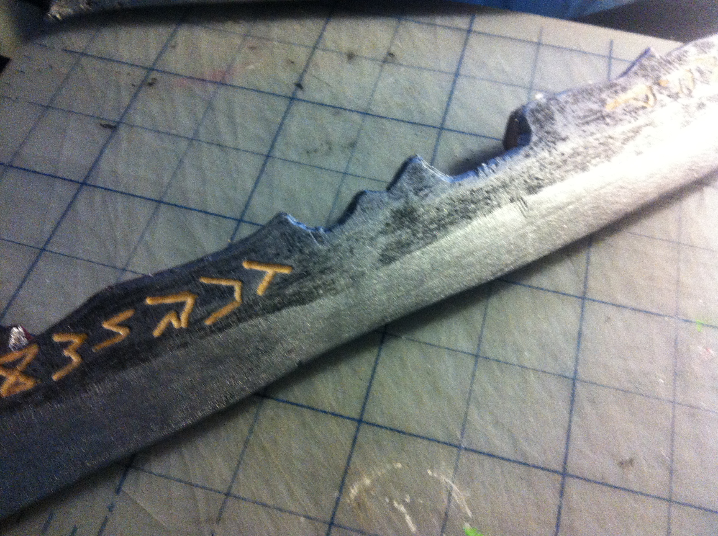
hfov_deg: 52.7
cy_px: 268
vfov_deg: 40.6
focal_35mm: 35
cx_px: 359
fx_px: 725
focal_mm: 3.85
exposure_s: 1/15
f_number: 2.8
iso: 320
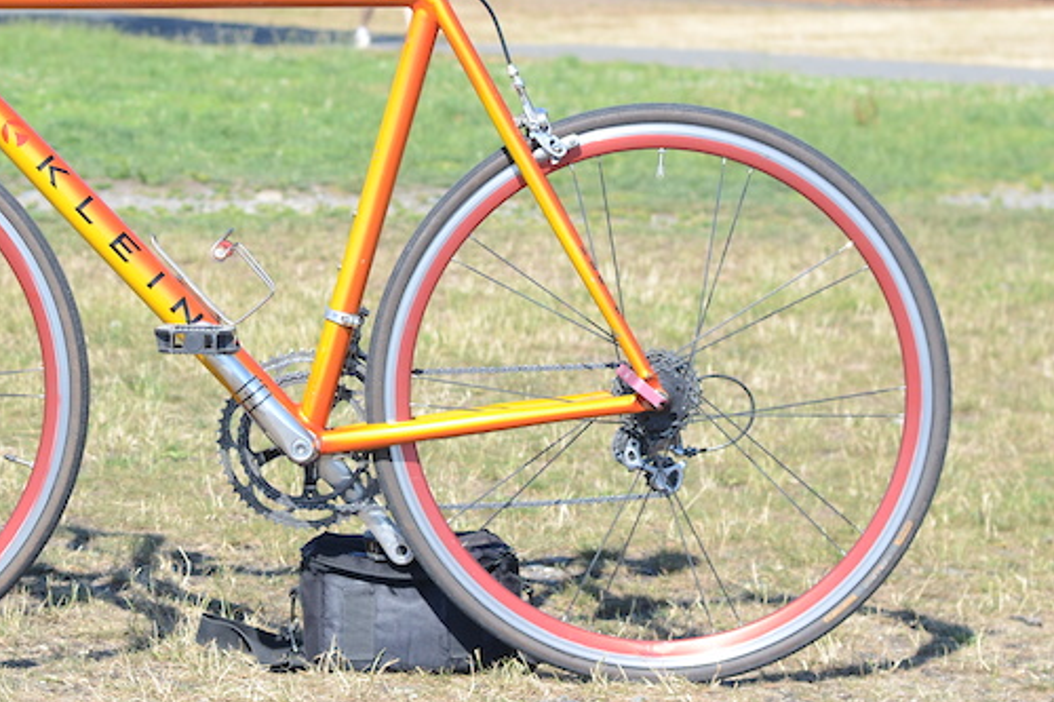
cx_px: 215
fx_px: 3512
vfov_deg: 11.4
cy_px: 180
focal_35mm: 120
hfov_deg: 16.9
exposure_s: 1/400
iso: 100
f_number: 4.5
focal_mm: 50
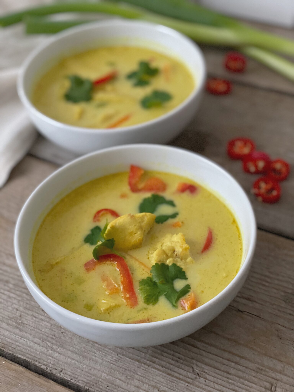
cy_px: 196
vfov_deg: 36.8
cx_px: 147
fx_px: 589
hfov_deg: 28.0
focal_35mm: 52
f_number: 2
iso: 500
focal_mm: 6
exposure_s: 1/21
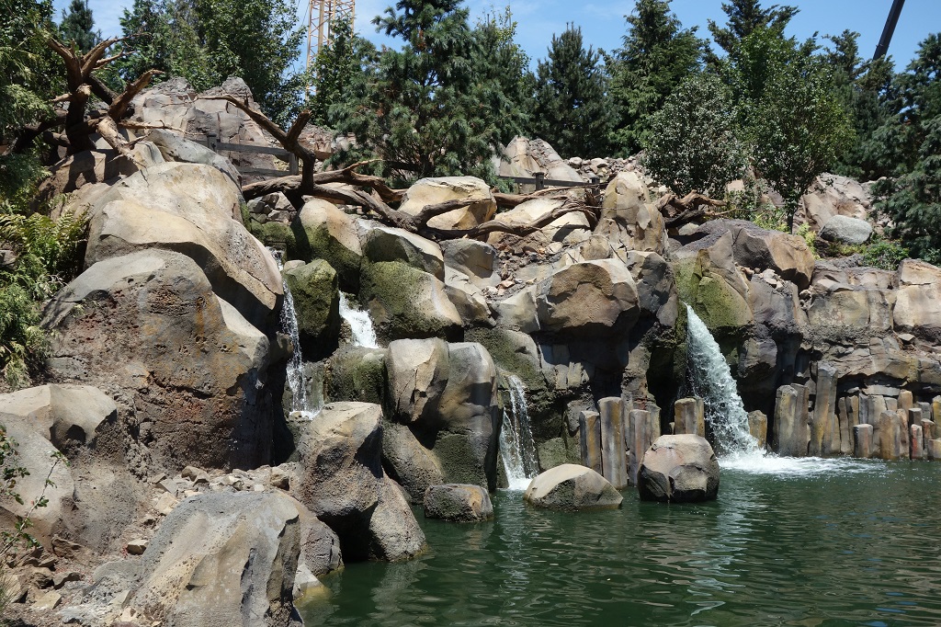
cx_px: 470
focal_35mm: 40
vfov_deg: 33.4
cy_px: 314
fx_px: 1045
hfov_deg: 48.5
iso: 250
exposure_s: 1/800
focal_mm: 14.93
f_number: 5.6
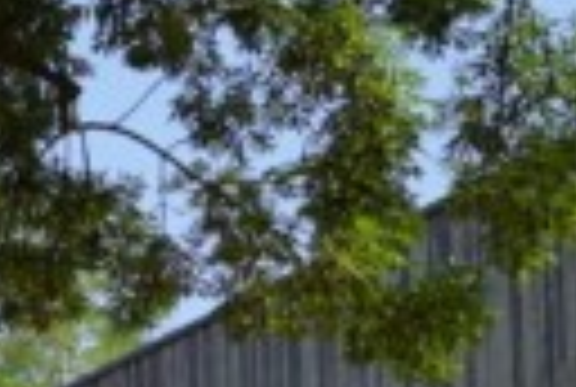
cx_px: -94
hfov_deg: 9.4
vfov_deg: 6.0
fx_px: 3464
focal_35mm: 216
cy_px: 1098
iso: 100
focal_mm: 18
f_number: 9
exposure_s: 1/125
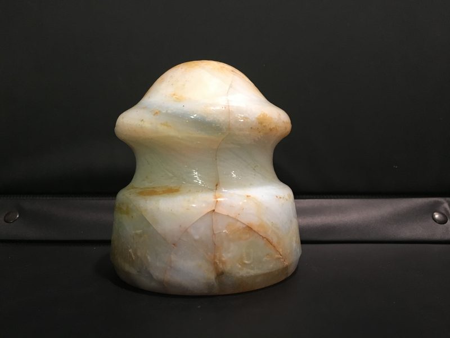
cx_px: 225
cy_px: 169
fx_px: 377
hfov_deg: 61.7
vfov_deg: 48.2
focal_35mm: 29
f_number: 2.2
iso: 200
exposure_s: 1/20
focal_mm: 4.15
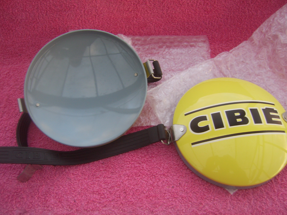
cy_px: 108
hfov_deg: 49.0
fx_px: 315
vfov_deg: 37.7
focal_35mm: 38
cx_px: 144
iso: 50
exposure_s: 1/30
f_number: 2.8
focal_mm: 7.8
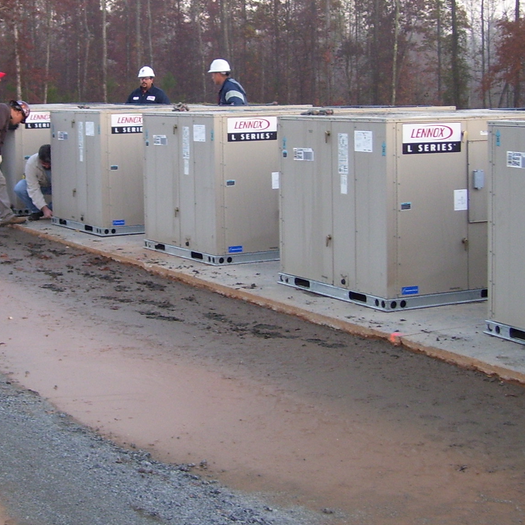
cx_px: 165
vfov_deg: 23.5
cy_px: 162
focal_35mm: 73
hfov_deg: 23.5
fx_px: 1253
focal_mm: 6
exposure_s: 1/45
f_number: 2.7
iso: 80
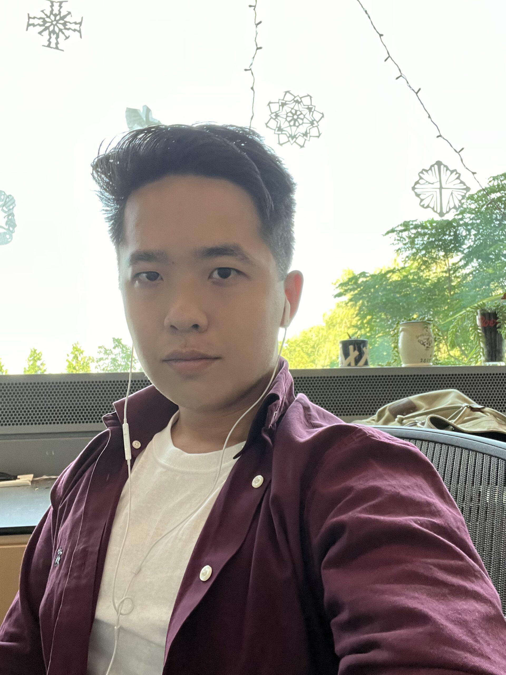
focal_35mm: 30
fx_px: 585
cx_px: 253
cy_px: 338
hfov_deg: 46.8
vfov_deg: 60.0
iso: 250
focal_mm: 2.71
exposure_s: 1/60
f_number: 2.2
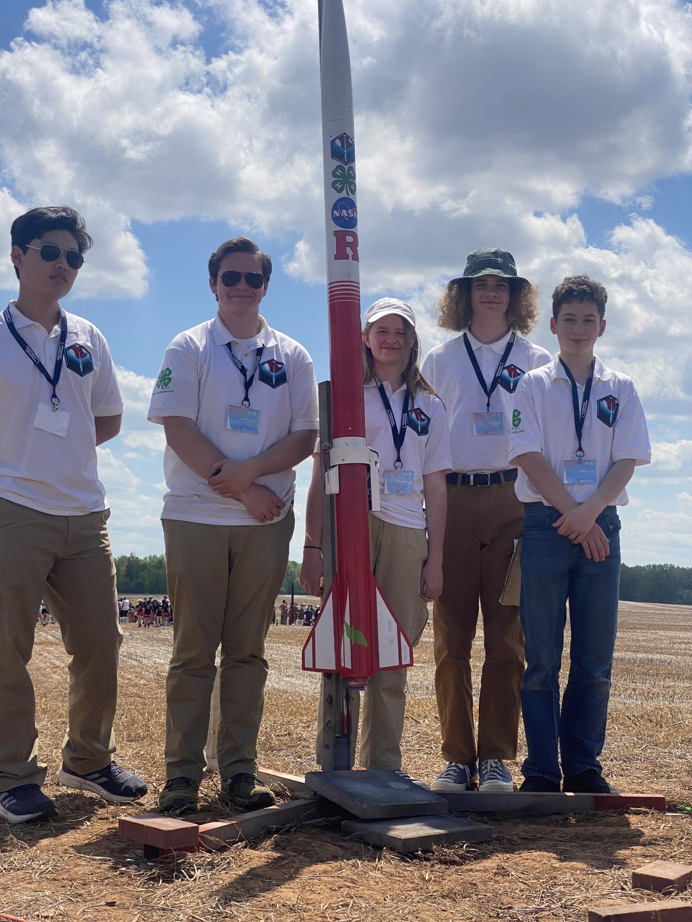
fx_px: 1386
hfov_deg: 28.0
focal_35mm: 52
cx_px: 346
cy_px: 461
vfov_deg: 36.8
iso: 20
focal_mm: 6
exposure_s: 1/3690
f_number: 2
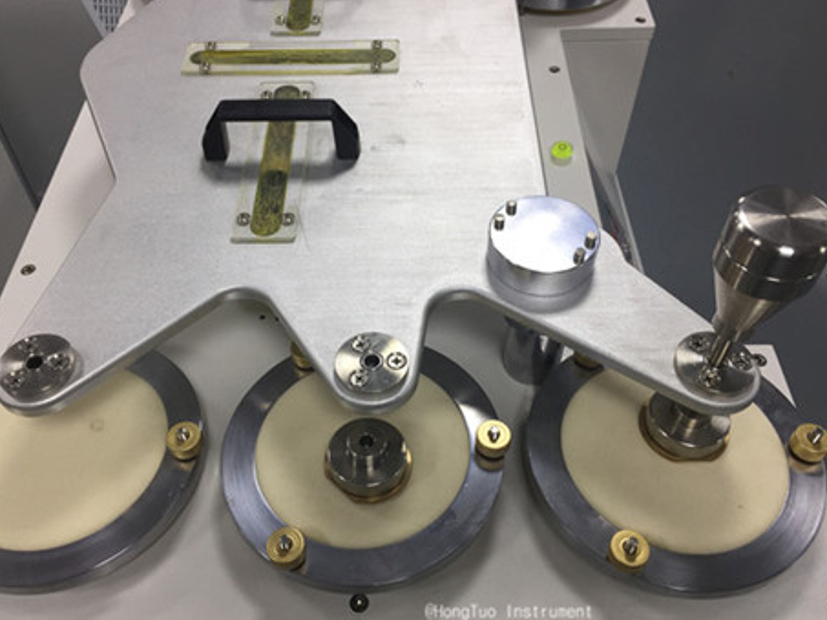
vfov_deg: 44.2
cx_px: 389
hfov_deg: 56.8
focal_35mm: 32
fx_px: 765
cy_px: 320
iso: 40
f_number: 2.2
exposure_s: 1/50
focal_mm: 4.15
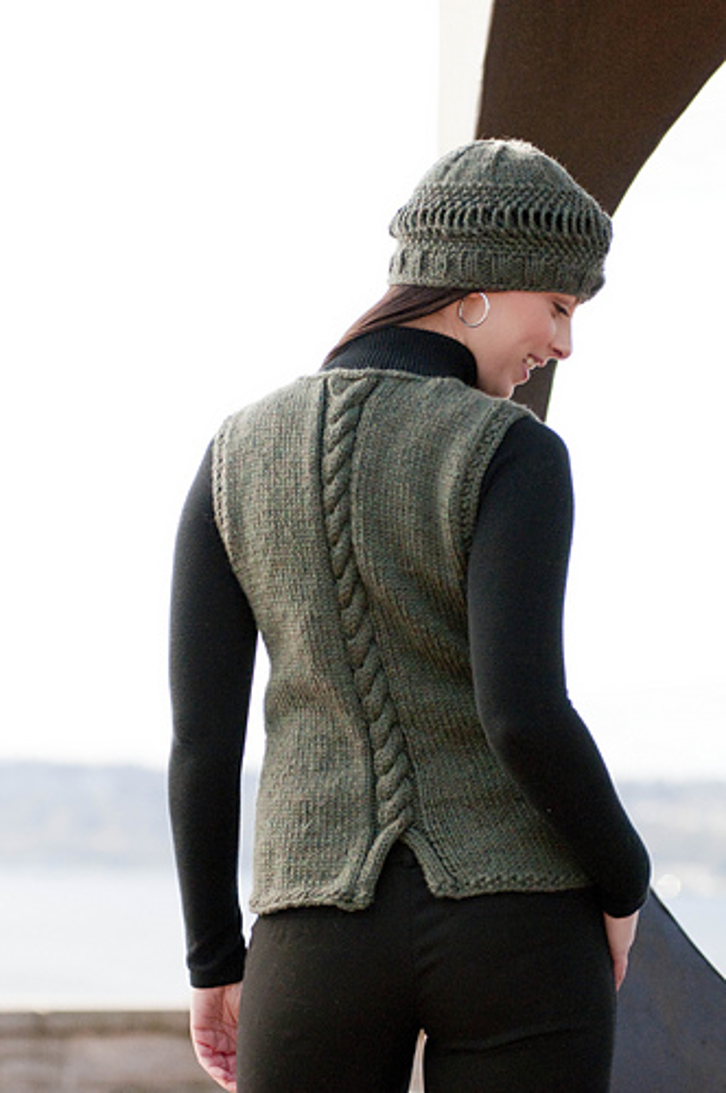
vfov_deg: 15.9
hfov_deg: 10.6
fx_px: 3913
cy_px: 546
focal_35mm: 129
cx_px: 363
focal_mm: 86
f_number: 3.5
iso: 800
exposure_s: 1/6400
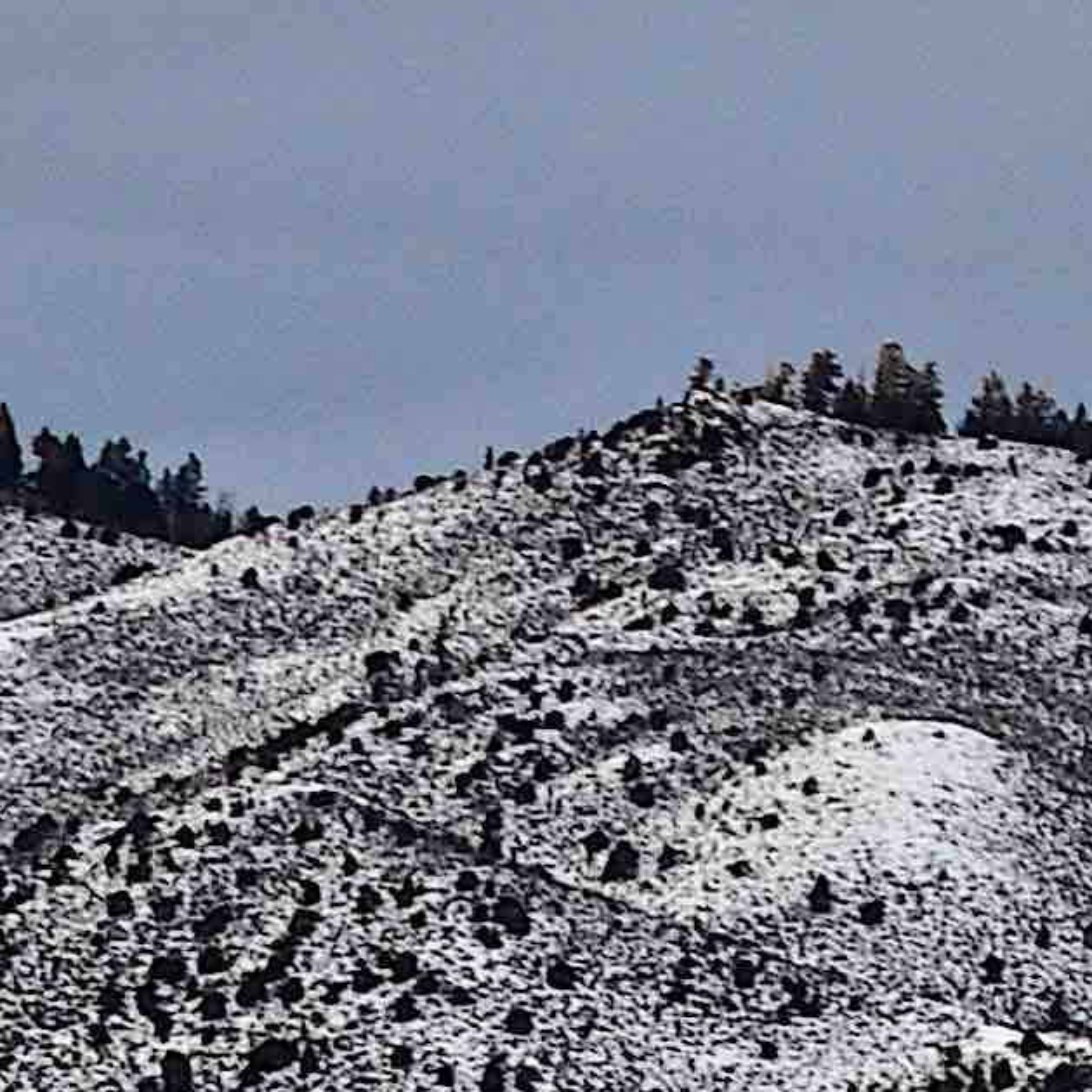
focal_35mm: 911
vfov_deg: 1.9
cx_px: 1514
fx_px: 32510
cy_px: -847
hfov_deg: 1.9
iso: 250
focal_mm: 105
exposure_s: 1/40
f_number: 18
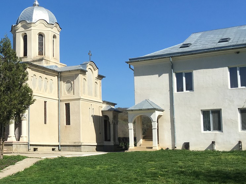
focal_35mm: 56
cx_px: 16
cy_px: 101
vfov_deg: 26.1
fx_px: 398
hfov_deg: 32.3
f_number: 2.2
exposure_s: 1/2024
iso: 25
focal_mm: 4.15
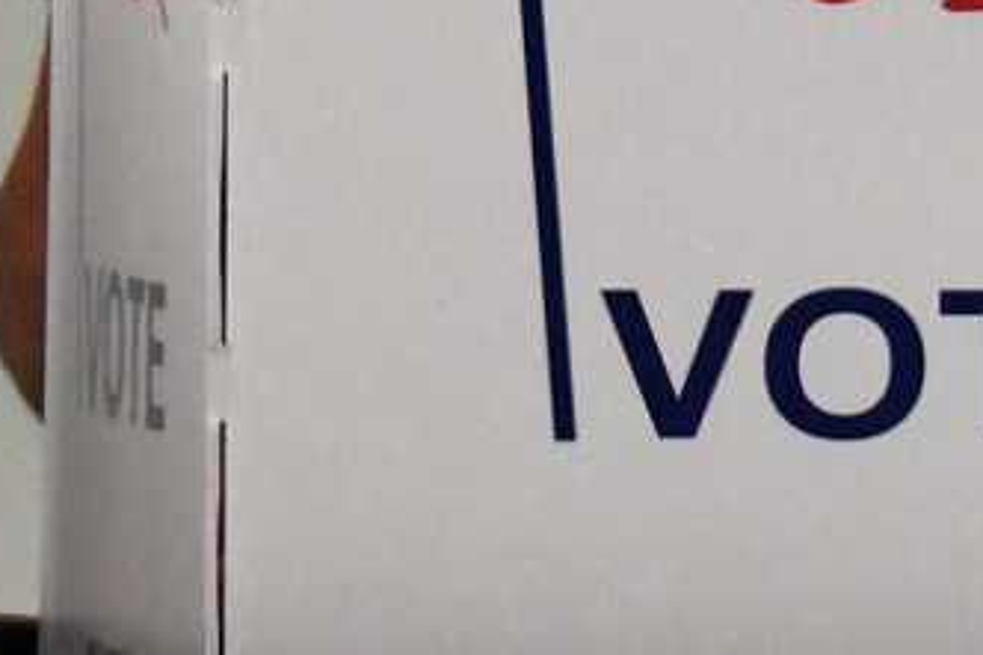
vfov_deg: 1.1
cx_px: 50
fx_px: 35396
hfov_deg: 1.6
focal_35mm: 1297
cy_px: -926
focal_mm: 140
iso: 3200
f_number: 2.8
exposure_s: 1/1250
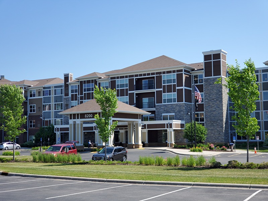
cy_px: 100
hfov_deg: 36.8
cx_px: 134
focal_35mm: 52
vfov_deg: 28.0
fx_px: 403
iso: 50
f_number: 2.4
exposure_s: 1/559
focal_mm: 6
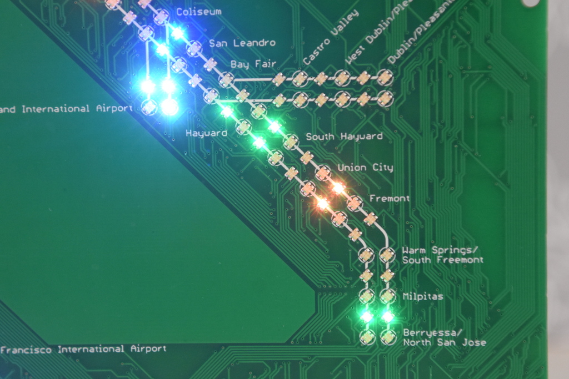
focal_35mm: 105
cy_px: 190
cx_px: 284
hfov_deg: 19.5
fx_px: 1660
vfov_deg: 13.0
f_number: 4.5
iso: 2500
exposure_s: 1/100
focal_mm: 70
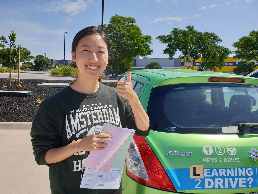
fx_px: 194
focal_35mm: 26
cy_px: 97
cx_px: 129
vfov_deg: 53.1
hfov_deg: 67.3
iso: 50
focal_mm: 4.3
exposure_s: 1/1235
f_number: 2.4
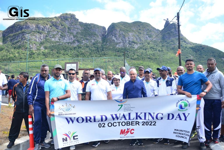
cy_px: 75
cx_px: 112
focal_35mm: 28
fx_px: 174
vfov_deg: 46.5
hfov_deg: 65.4
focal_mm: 28
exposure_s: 1/500
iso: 250
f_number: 5
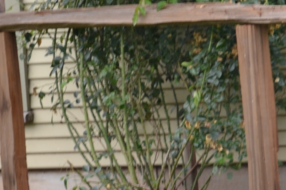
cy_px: -58
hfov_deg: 1.4
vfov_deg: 0.9
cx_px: -339
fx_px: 11747
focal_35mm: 1479
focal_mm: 220
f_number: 8
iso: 140
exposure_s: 1/60
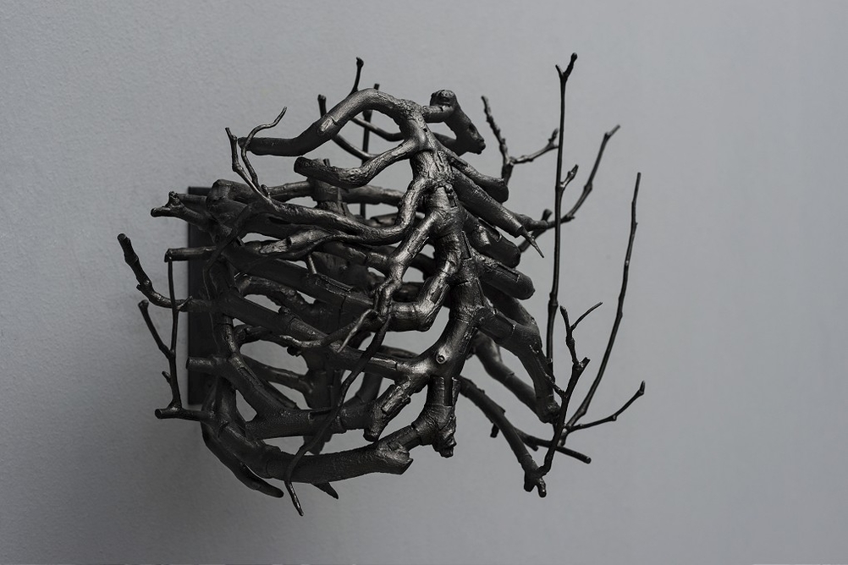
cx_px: 424
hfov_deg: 39.6
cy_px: 282
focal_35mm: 50
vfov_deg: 27.0
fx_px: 1178
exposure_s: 1/2
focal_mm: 50
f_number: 9
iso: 100
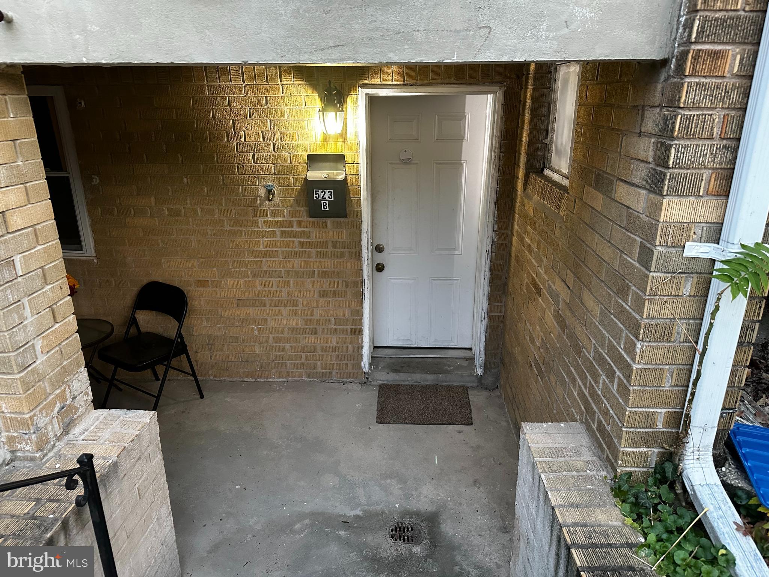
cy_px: 288
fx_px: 533
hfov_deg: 71.6
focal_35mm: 24
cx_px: 384
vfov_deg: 56.8
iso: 640
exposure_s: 1/60
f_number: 1.78
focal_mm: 6.86
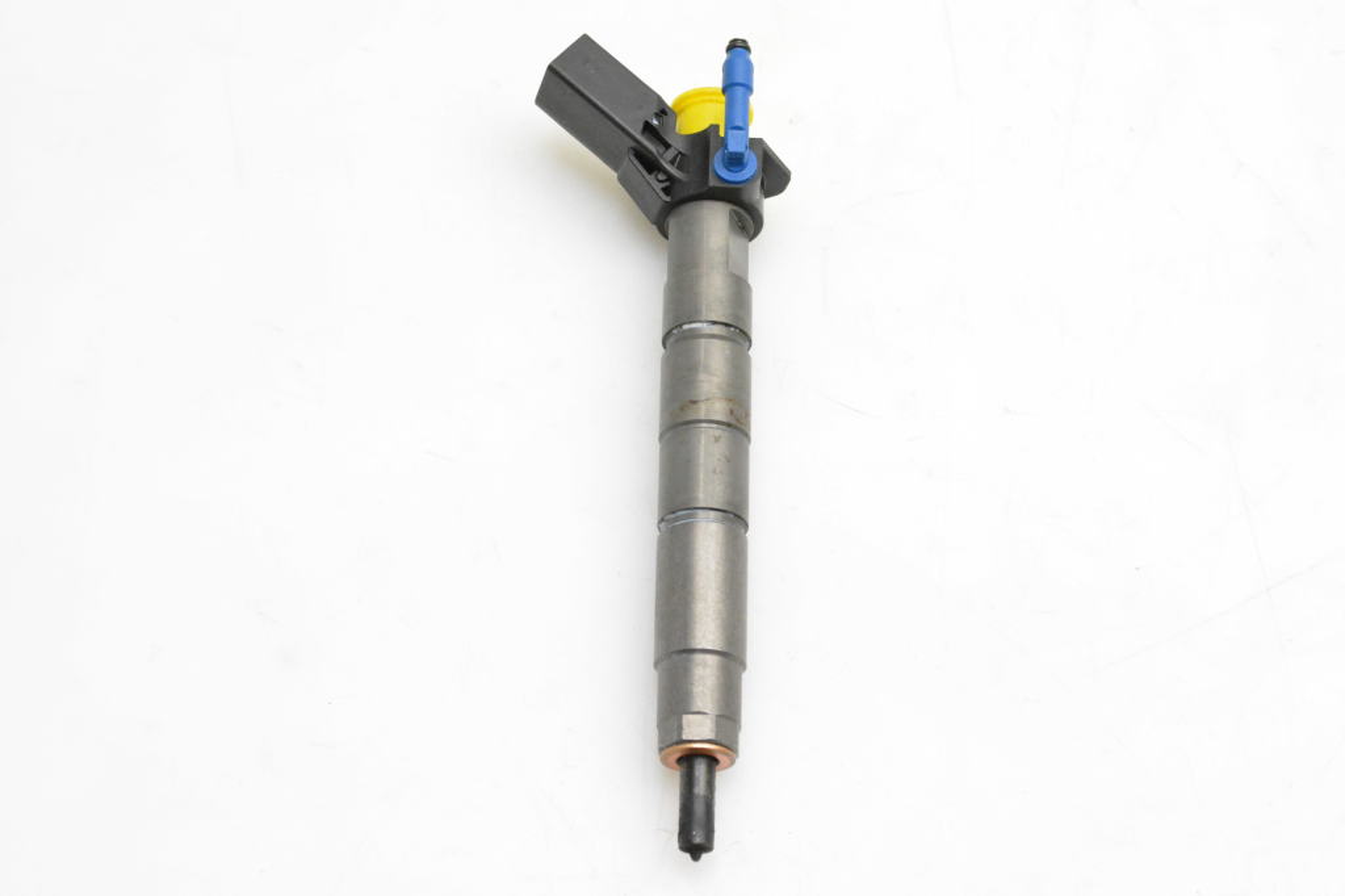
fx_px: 2577
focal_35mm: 69
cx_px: 672
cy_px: 448
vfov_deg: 19.7
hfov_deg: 29.3
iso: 6400
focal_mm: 46
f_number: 10
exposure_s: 1/400
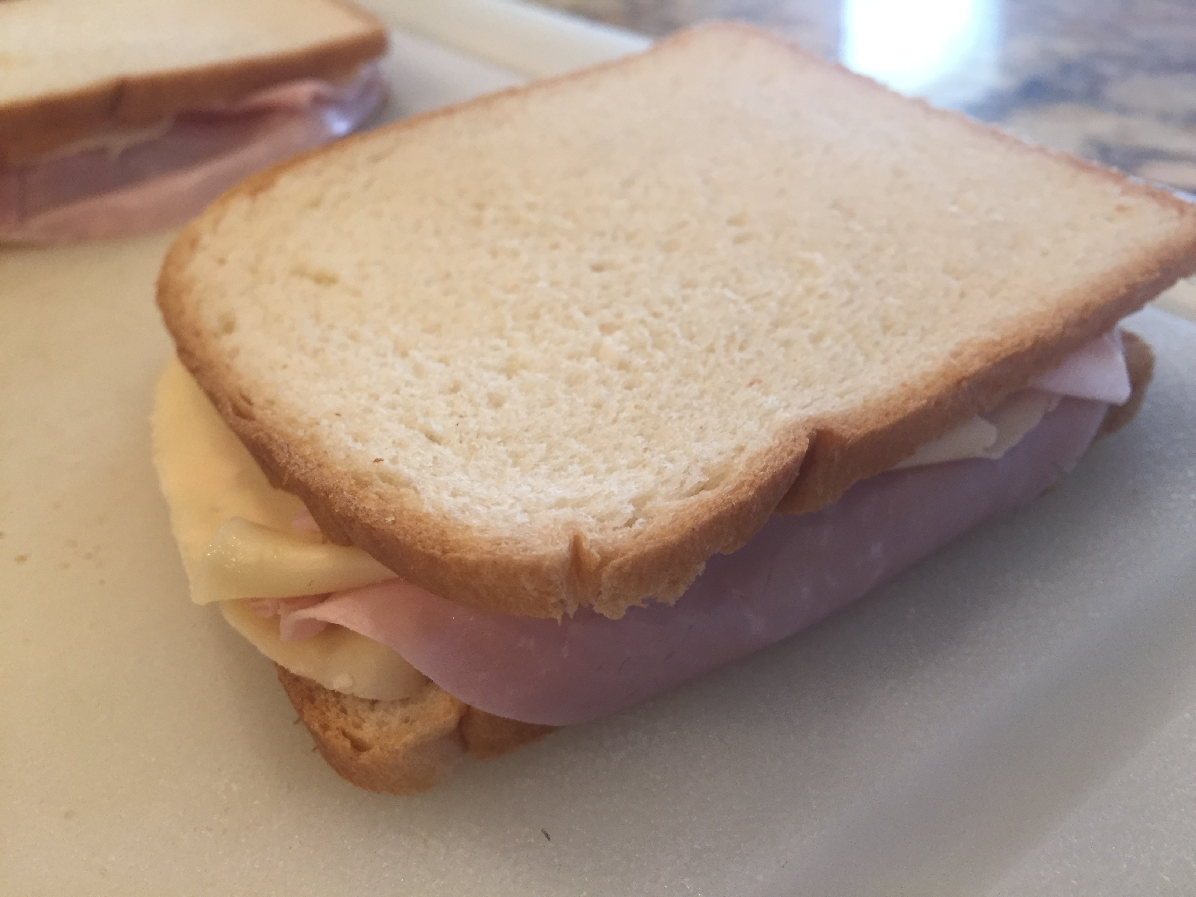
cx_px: 598
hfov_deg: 61.7
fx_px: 1002
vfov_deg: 48.2
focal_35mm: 29
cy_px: 448
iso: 125
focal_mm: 4.15
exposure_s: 1/30
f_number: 2.2
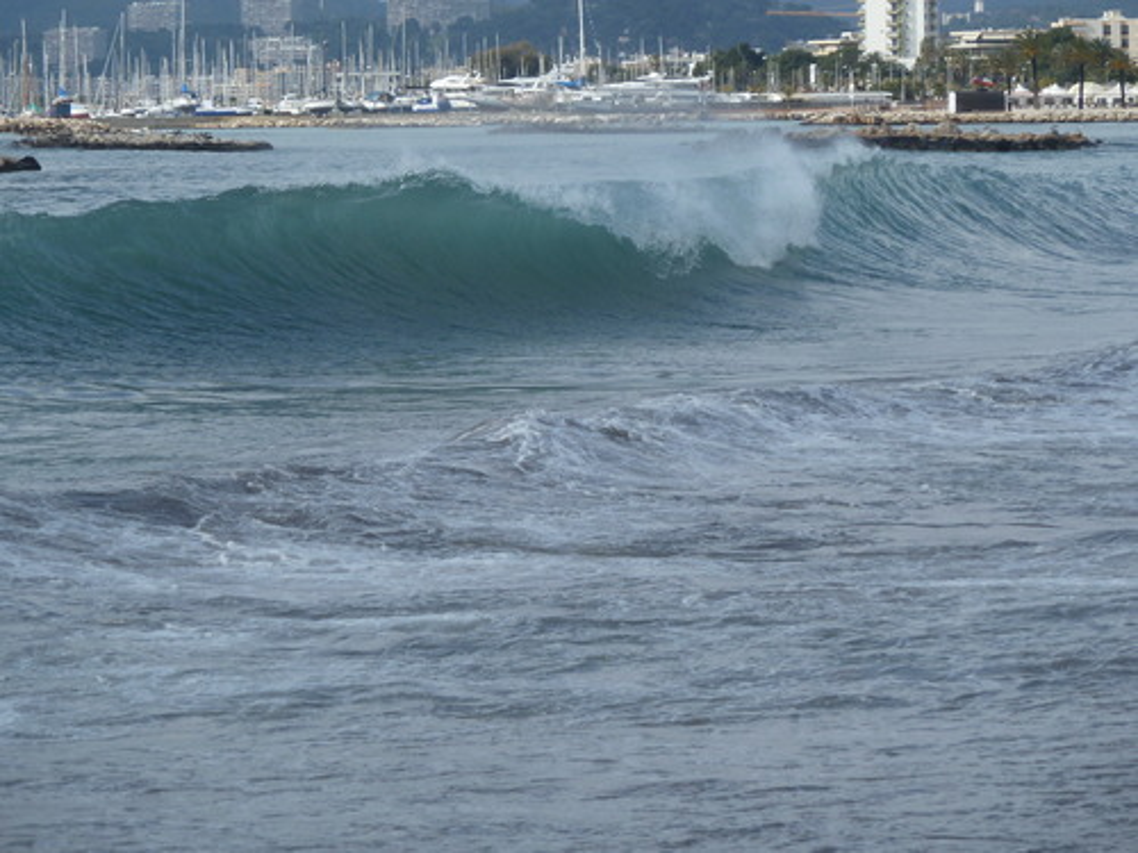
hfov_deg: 11.7
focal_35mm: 169
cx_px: 569
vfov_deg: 8.8
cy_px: 426
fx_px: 5556
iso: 80
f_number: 5
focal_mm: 27.8
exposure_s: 1/500
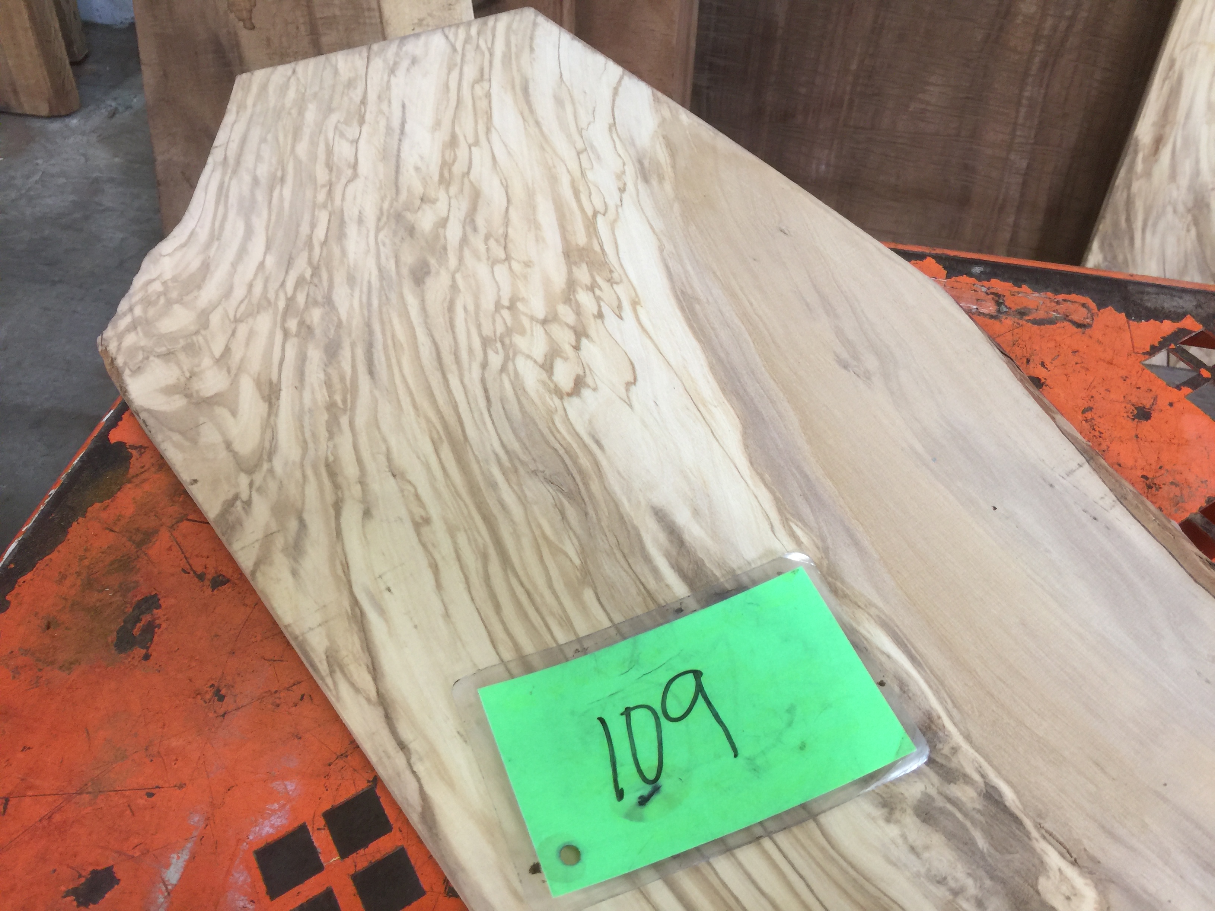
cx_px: 608
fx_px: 1018
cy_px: 456
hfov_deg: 61.7
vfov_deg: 48.2
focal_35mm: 29
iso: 32
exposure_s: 1/15
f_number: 2.2
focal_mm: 4.15
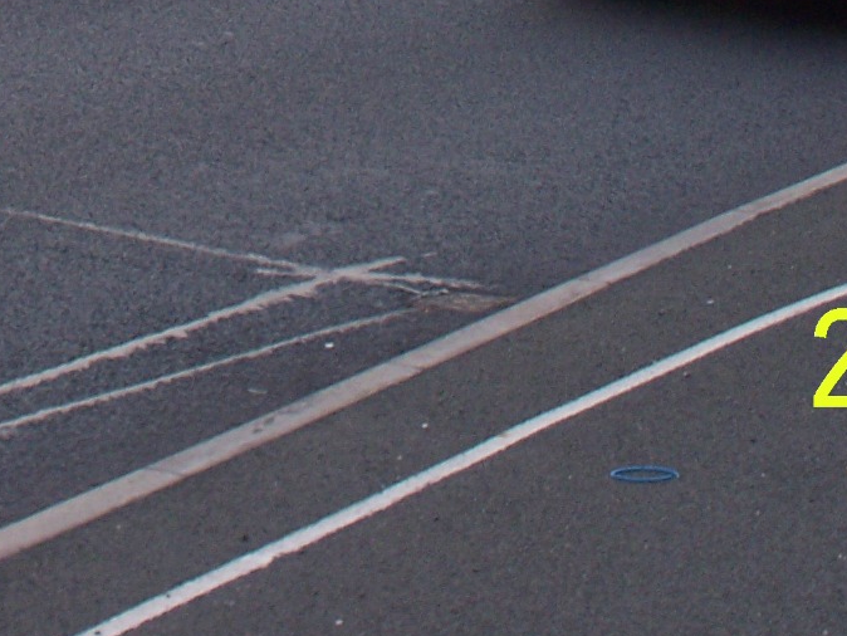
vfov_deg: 9.9
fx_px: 3451
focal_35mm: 141
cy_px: -577
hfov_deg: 13.8
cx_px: -3
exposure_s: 1/60
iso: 80
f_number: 2.8
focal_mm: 7.54
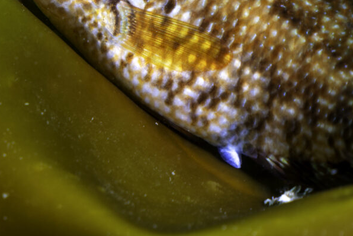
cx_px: -131
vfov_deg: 8.4
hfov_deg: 12.3
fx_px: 1579
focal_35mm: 161
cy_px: -63
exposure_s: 1/60
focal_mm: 50
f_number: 8
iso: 100
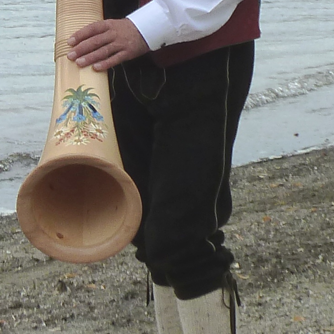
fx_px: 2543
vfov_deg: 7.4
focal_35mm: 233
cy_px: -160
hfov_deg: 7.4
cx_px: -136
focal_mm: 7.9
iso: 125
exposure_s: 1/400
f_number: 4
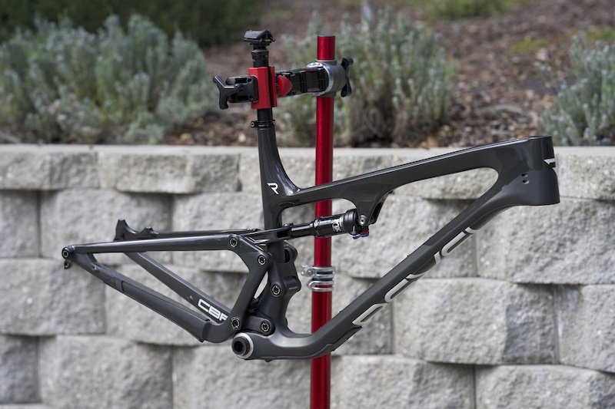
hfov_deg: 15.2
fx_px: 2306
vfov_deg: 10.2
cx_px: 308
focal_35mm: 135
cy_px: 204
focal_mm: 135
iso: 100
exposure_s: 1/250
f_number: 4
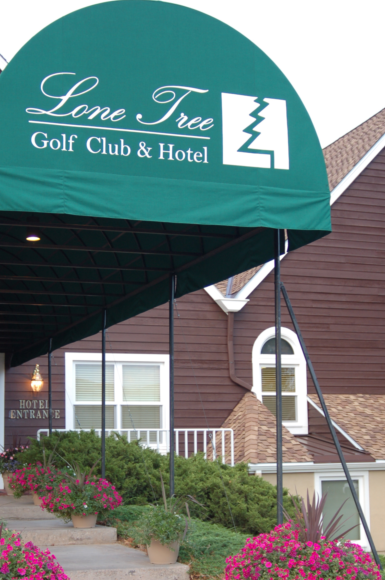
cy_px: 342
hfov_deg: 21.9
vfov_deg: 32.5
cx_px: 137
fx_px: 991
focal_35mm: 62
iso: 200
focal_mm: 31
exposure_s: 1/40
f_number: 3.3
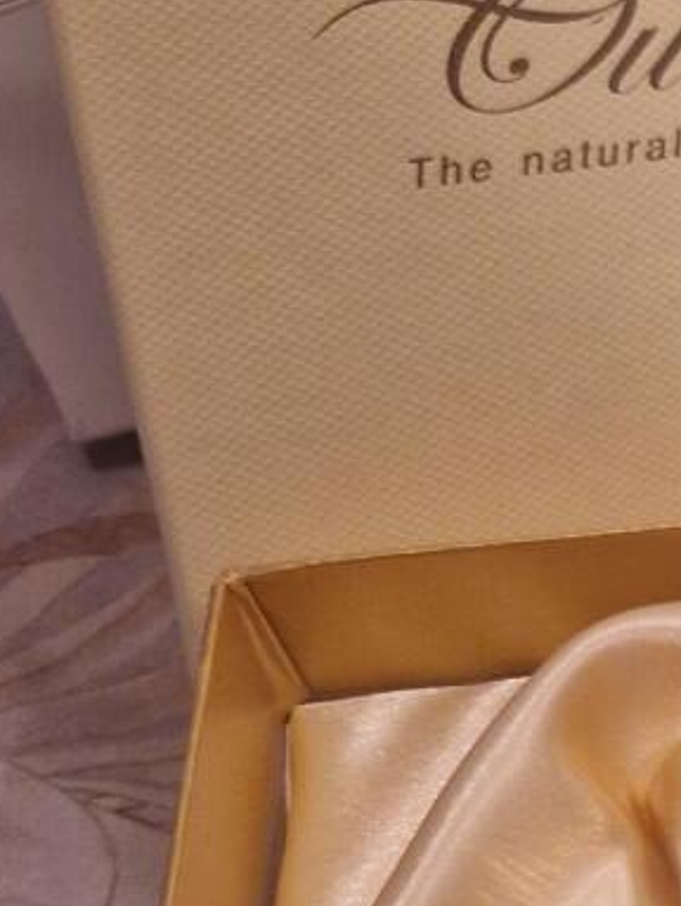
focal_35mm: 96
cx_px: 1213
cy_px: 705
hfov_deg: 13.8
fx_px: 2514
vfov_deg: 20.2
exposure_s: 1/50
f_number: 1.8
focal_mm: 5.4
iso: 640
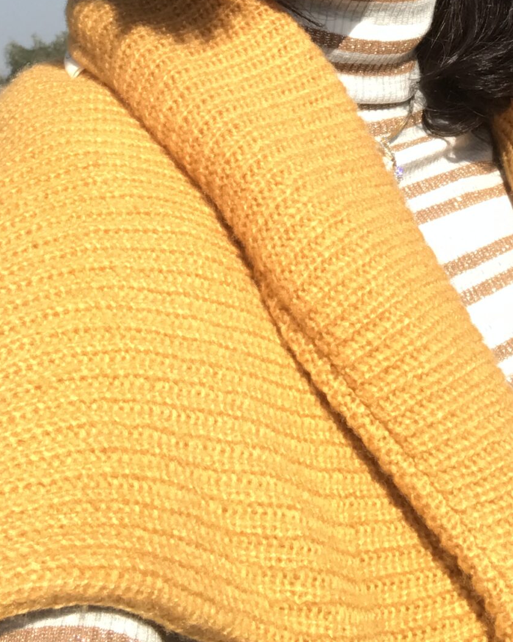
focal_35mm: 76
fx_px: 1443
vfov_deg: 22.9
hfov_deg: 20.0
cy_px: -135
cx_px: 368
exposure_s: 1/833
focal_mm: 2.87
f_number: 2.2
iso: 25
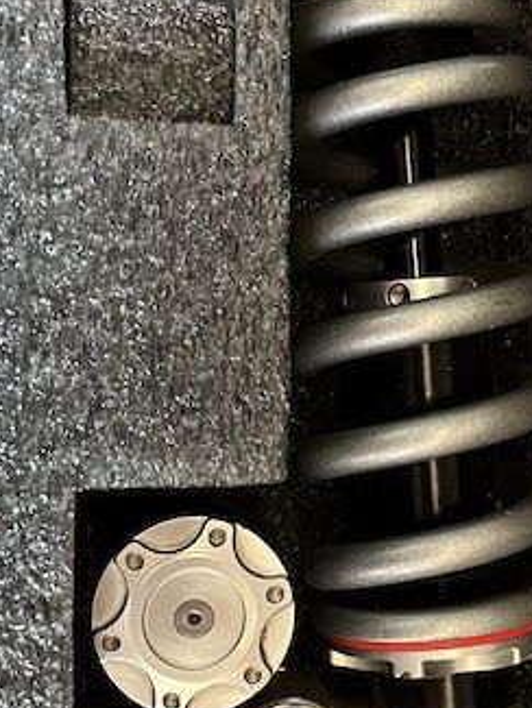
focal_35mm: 64
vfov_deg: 30.2
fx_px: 1311
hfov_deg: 22.6
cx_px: 430
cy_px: 322
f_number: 1.6
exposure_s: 1/34
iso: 640
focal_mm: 5.1
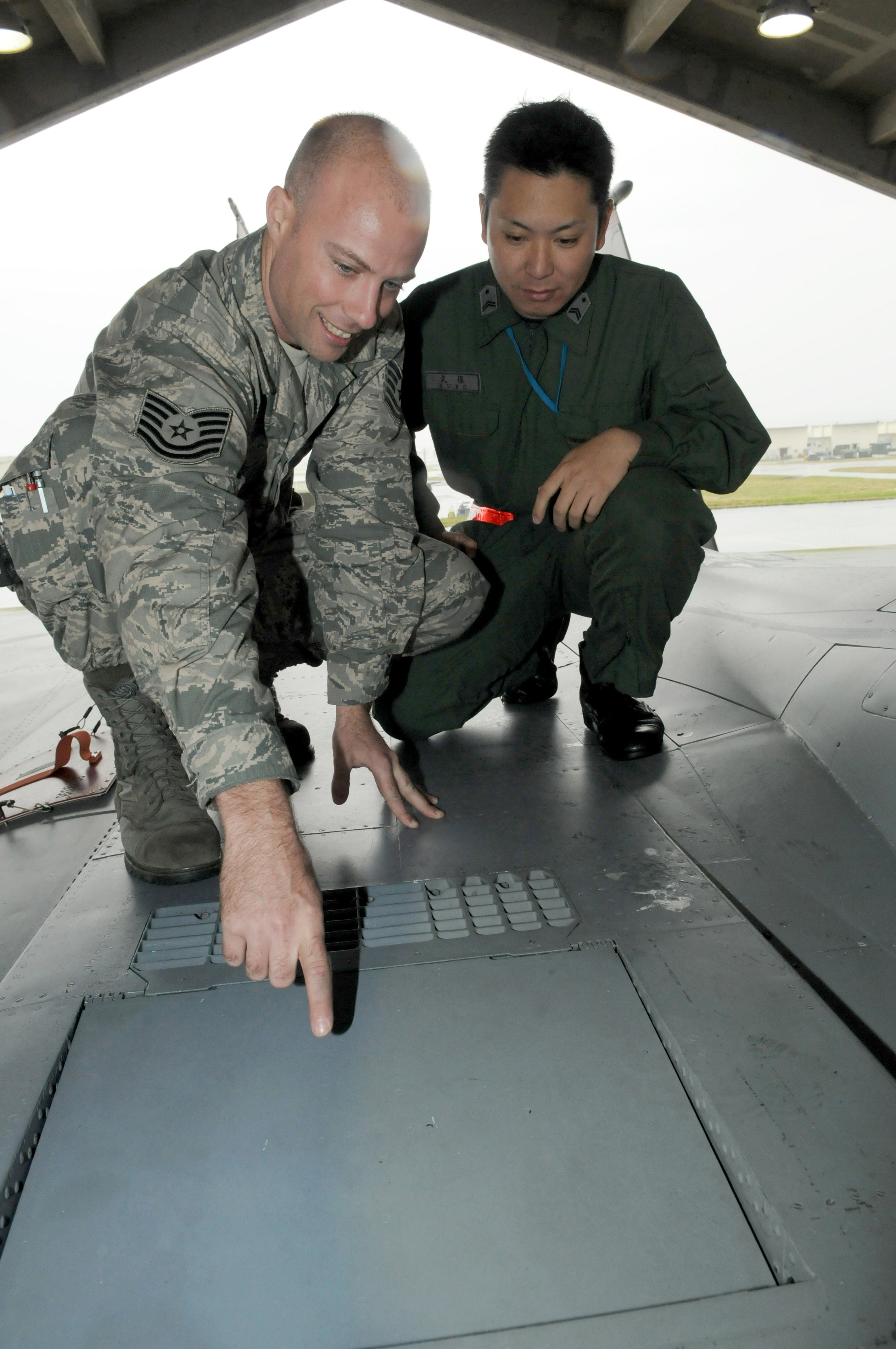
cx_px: 448
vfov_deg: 70.5
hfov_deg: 50.3
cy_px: 674
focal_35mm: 26
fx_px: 954
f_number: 7.1
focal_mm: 17
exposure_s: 1/200
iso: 800
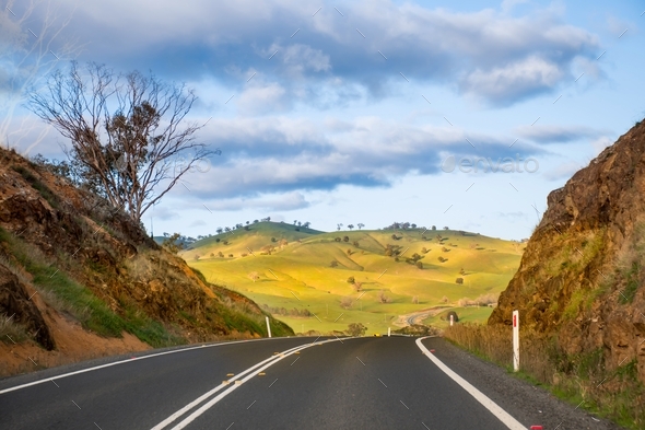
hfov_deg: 24.2
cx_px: 322
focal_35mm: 84
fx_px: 1504
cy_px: 215
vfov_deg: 16.3
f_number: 5.6
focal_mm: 56
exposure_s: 1/400
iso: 160
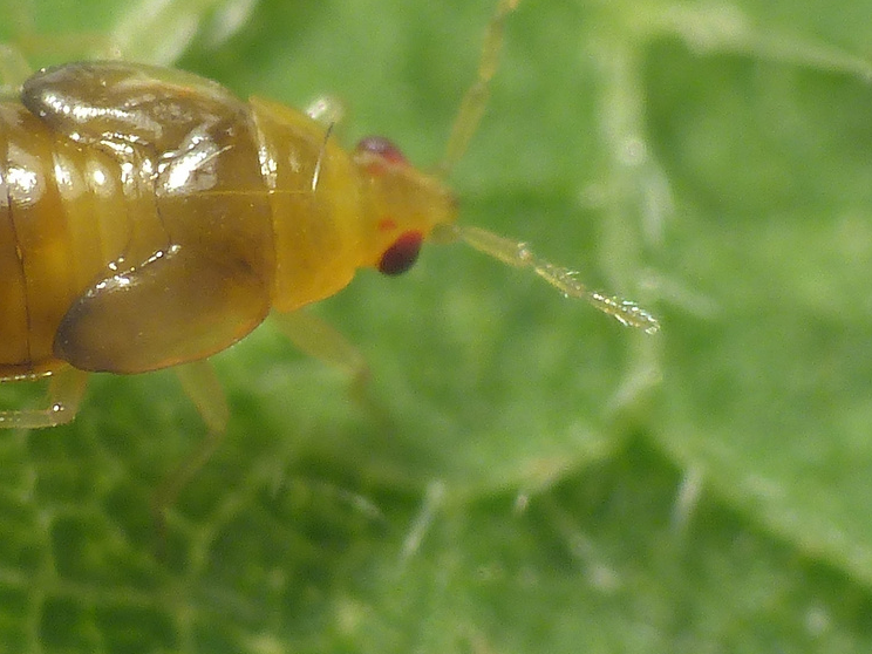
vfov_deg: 0.6
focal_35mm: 2323
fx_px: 58518
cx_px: 231
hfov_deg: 0.9
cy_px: 207
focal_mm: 108
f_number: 8
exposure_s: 1/4
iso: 100
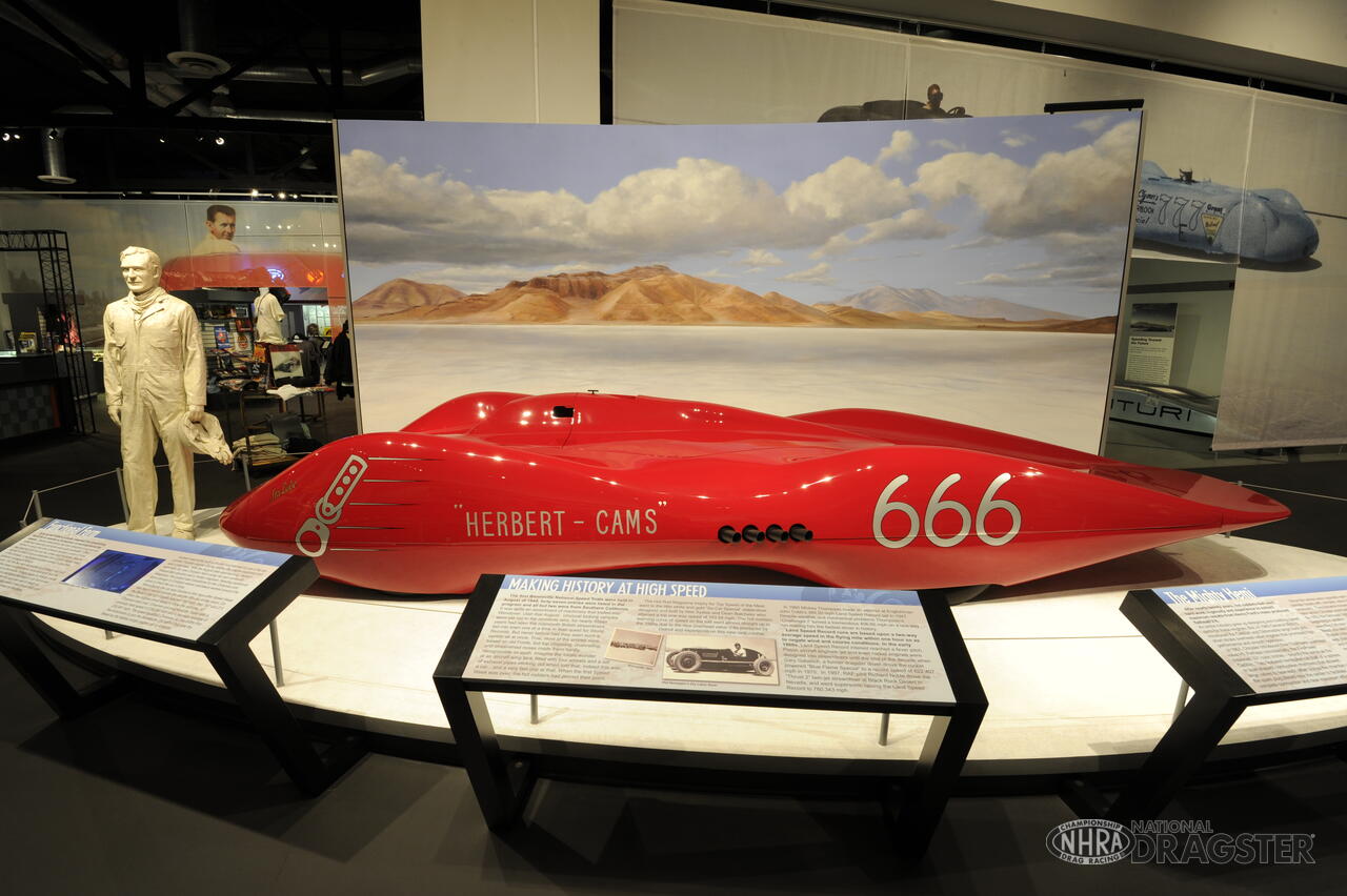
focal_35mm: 16
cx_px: 674
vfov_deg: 73.7
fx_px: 598
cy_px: 448
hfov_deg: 96.8
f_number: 11
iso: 800
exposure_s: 1/2.5
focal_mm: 16
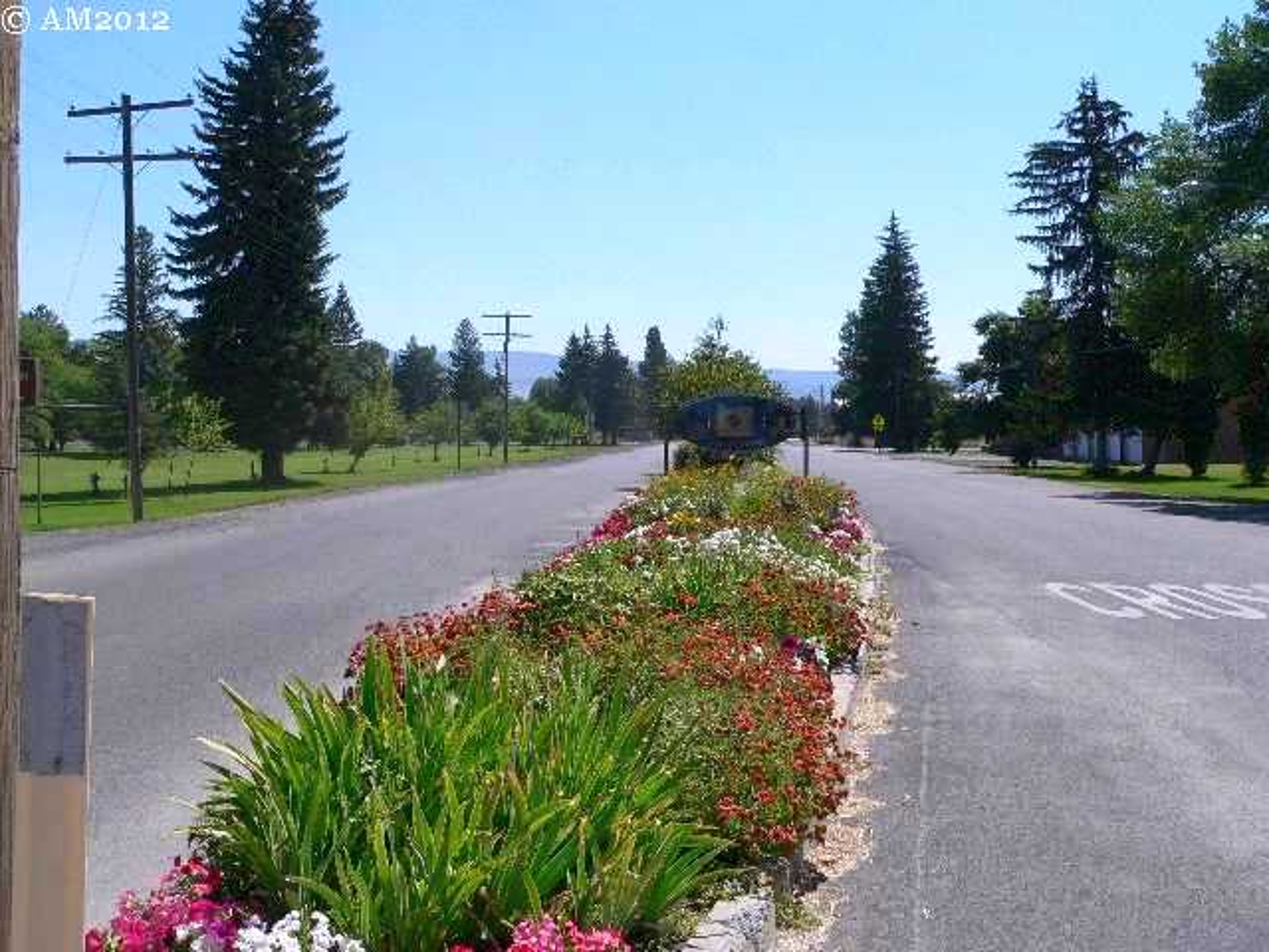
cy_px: 476
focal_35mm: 36
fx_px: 1320
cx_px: 634
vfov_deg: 39.7
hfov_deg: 51.4
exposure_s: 1/400
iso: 80
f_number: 5.2
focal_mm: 6
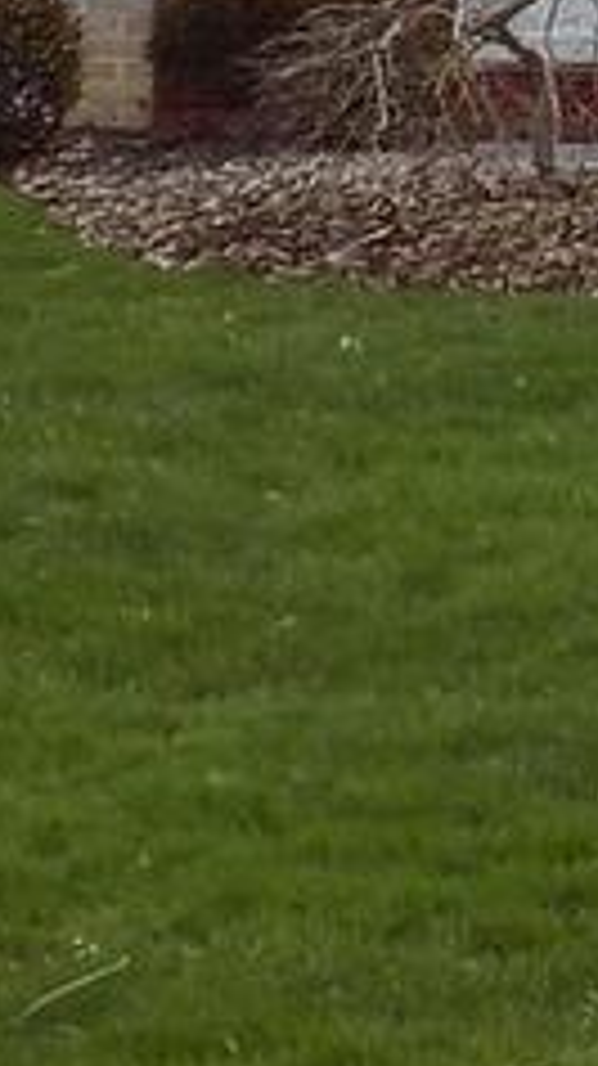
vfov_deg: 9.5
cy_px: -225
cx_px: 549
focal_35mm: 225
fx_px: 6354
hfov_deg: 5.4
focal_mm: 6.1
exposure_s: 1/800
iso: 80
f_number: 3.4
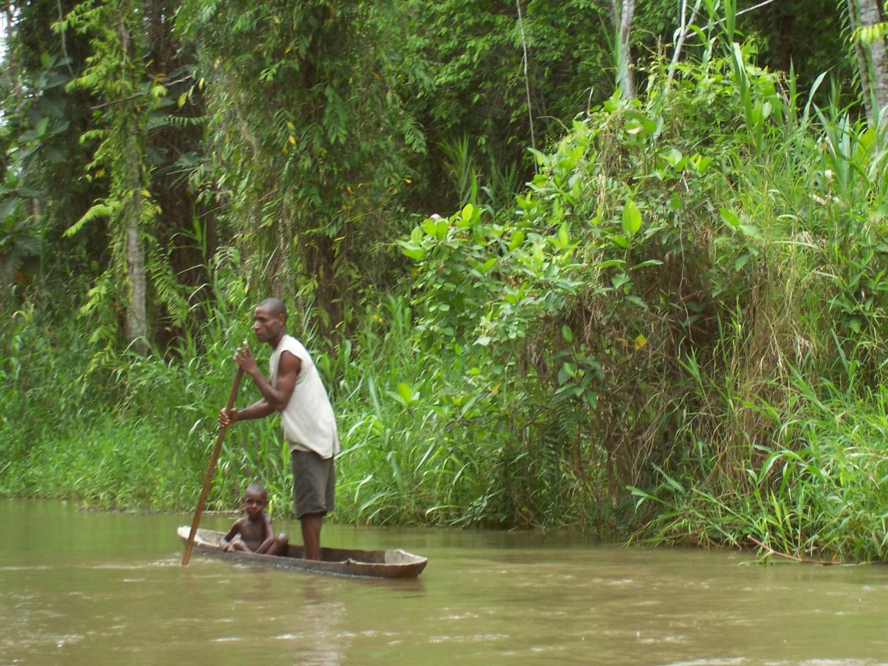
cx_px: 444
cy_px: 333
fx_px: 2617
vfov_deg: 14.5
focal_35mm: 102
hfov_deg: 19.3
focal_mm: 16.8
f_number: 4.6
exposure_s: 1/125
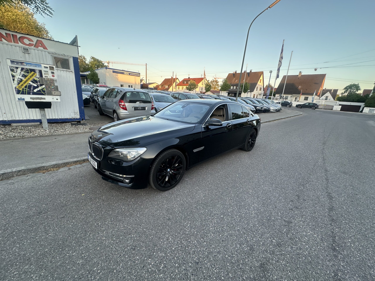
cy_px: 140
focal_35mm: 14
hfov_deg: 102.1
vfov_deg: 85.7
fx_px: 152
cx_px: 188
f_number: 2.2
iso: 64
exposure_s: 1/99
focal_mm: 2.22
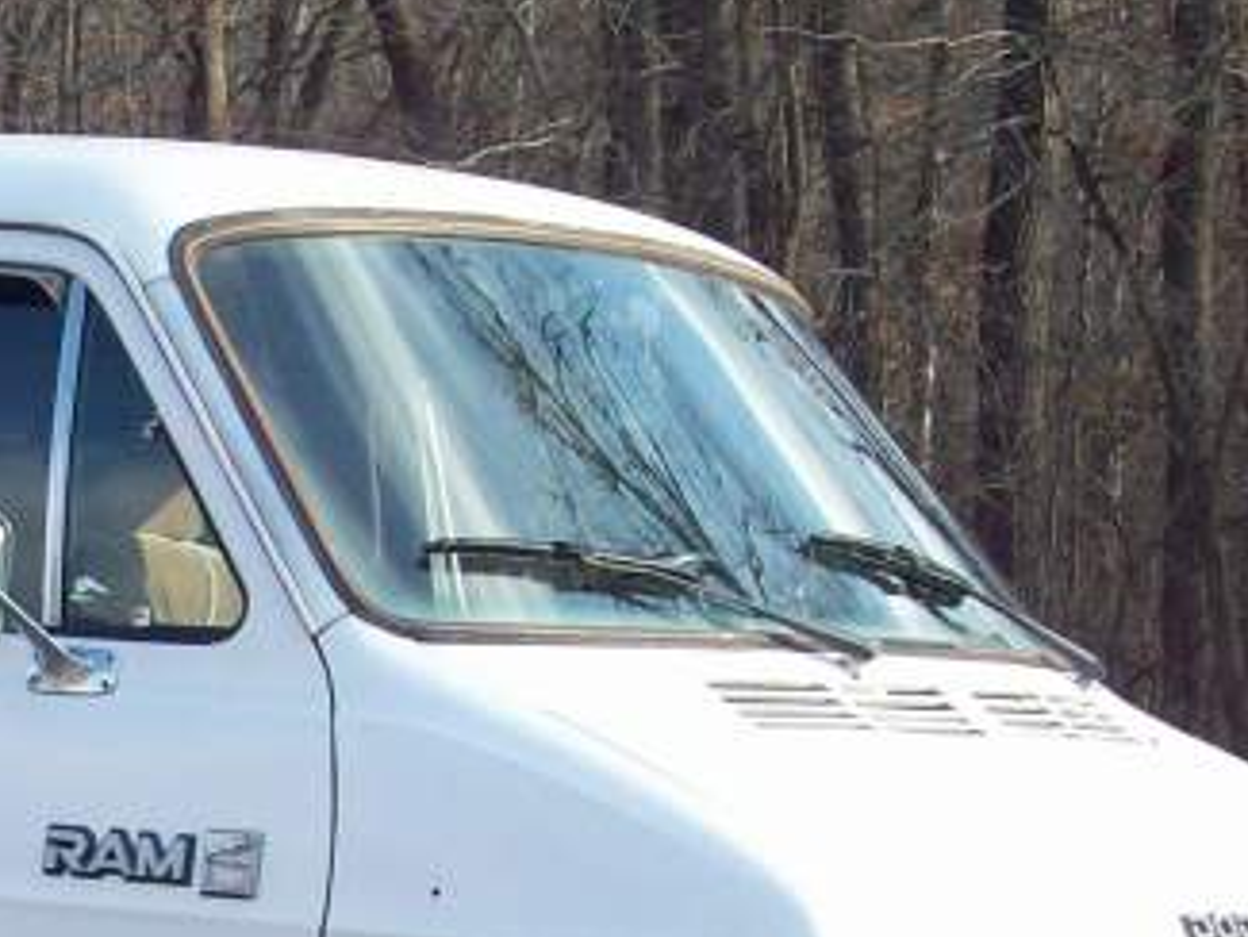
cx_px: -280
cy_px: 1018
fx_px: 6131
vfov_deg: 8.7
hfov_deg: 11.4
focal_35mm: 170
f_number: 3.4
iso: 80
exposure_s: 1/342
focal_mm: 9
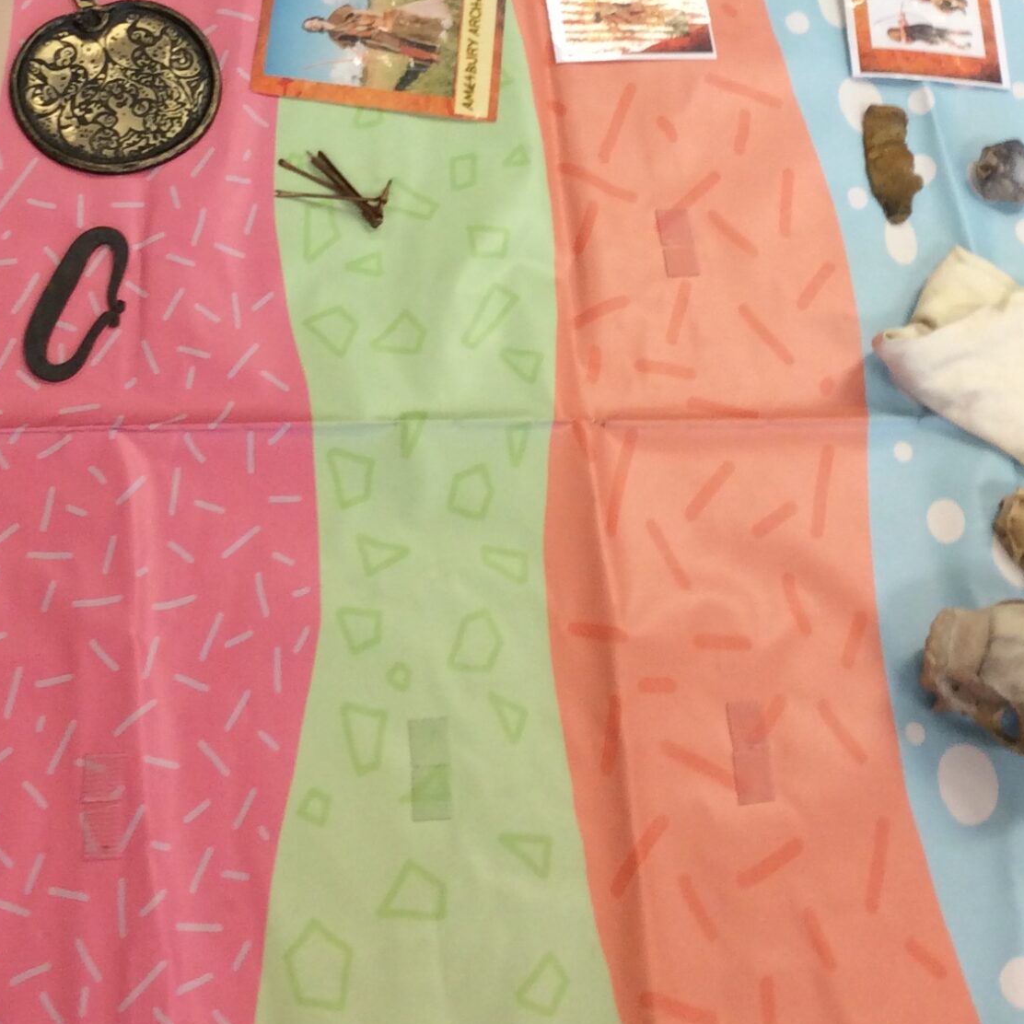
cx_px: 441
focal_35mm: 65
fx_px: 2175
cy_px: 78
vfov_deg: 25.6
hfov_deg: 26.5
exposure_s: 1/25
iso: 50
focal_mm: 3.3
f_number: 2.4
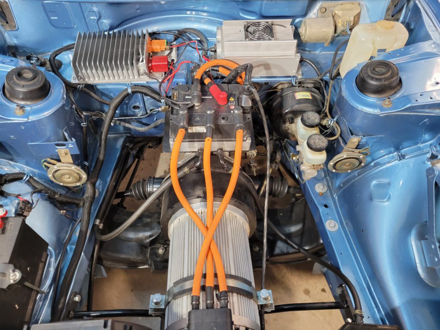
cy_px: 165
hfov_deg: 67.3
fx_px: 330
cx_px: 220
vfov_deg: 53.1
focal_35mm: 26
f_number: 1.8
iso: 250
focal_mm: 5.4
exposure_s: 1/119
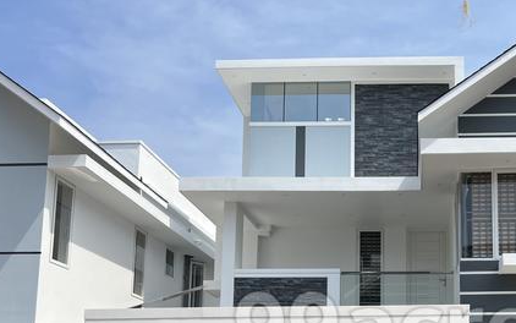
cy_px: 328
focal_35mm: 47
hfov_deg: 40.9
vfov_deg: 25.9
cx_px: 408
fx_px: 661
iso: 50
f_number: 1.5
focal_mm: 5.7
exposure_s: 1/4274
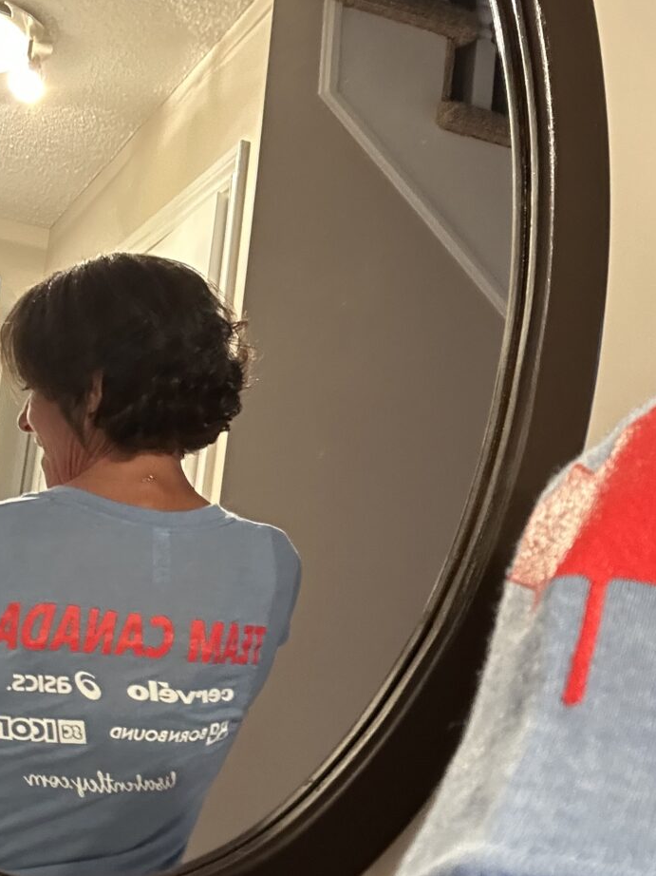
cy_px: 423
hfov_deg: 29.0
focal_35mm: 50
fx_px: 1264
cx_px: 415
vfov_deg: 38.2
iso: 400
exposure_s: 1/30
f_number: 1.9
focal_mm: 2.69
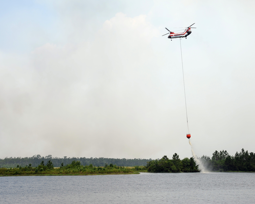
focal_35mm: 66
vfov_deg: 23.1
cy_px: 101
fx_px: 498
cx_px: 121
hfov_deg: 28.7
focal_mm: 58
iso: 200
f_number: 10
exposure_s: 1/400
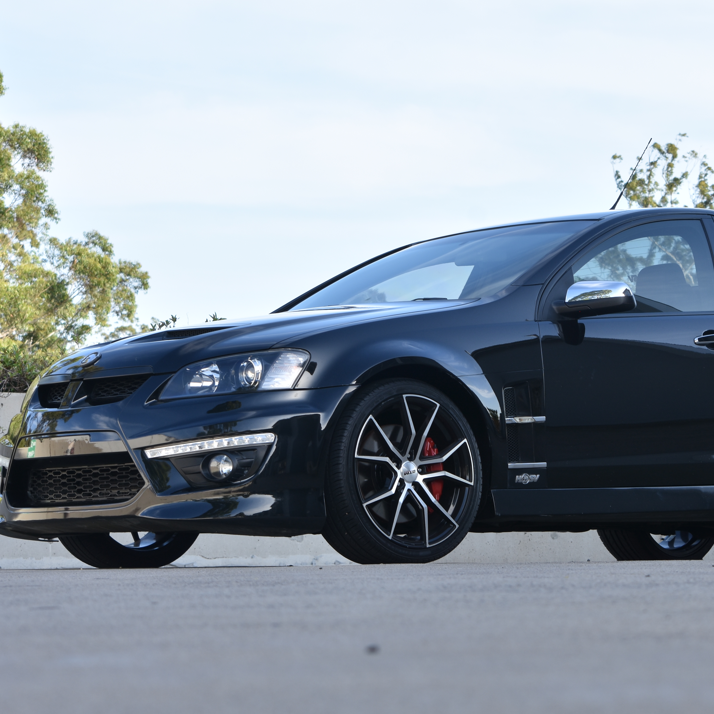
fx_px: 2935
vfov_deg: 13.9
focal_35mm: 126
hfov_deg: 13.8
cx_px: 549
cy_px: 389
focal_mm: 55
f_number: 8
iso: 100
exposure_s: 1/100
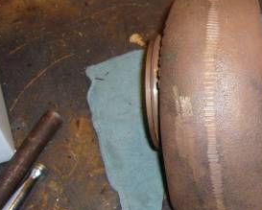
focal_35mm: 80
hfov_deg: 22.5
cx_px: 285
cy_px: 100
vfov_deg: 19.2
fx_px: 621
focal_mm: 5.8
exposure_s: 1/30
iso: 100
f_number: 2.8
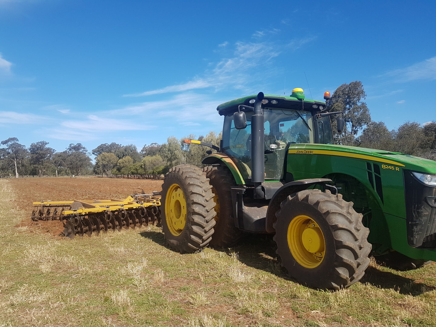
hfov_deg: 67.3
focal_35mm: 26
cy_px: 164
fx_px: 327
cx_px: 218
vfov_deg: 53.1
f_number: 1.7
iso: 40
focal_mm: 4.2
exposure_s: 1/1976
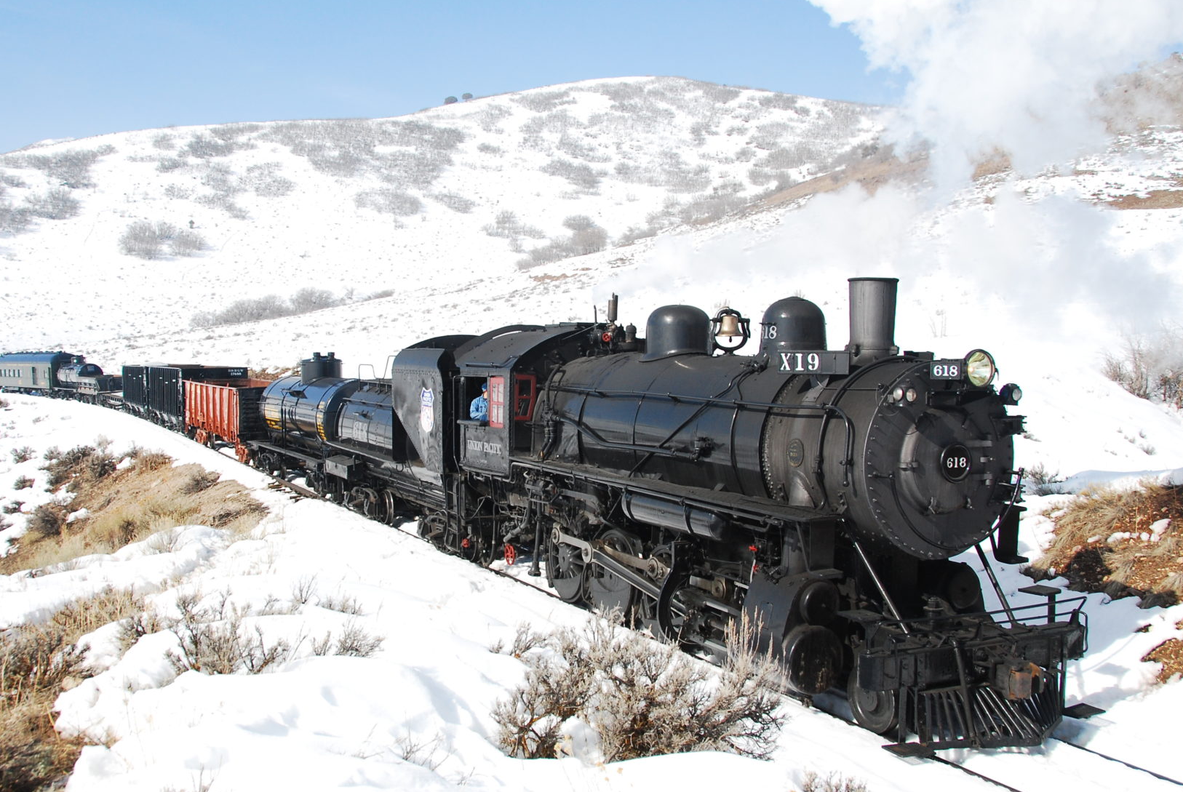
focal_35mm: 34
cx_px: 541
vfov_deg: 39.0
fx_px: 1119
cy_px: 379
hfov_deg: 55.7
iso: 250
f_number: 5.6
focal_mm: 18
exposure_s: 1/1600
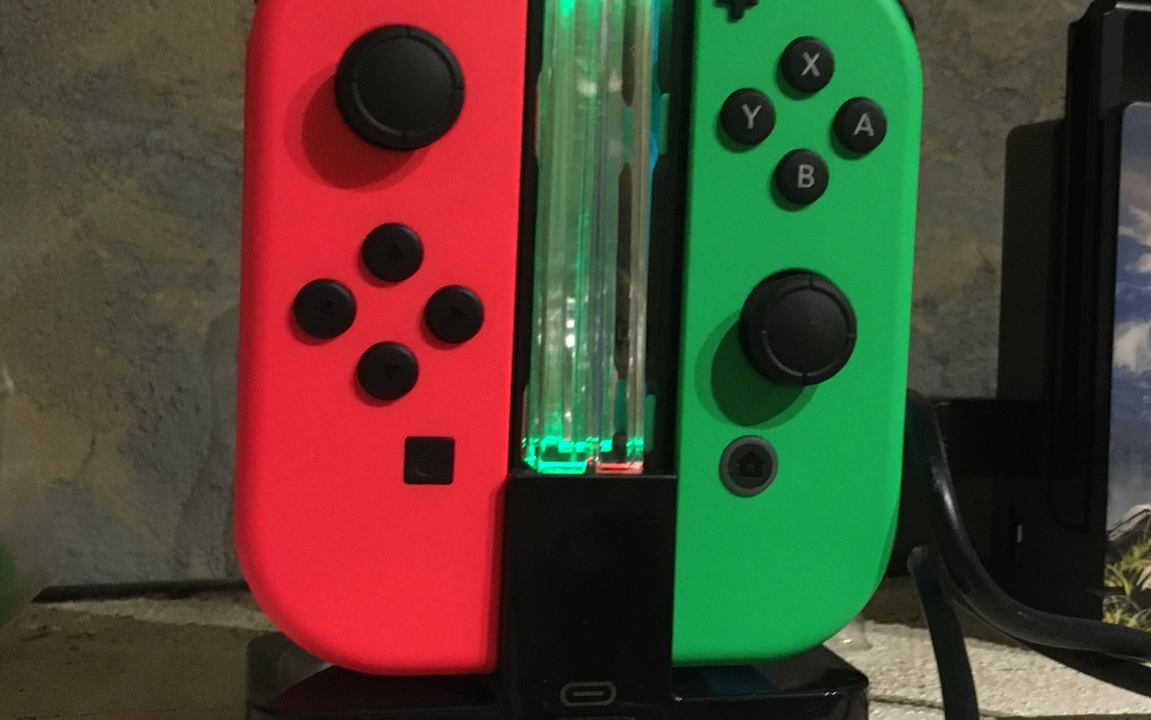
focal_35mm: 54
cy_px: 364
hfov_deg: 36.7
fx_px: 1694
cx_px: 850
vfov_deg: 24.0
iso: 250
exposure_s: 1/15
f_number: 2.2
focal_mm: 4.15
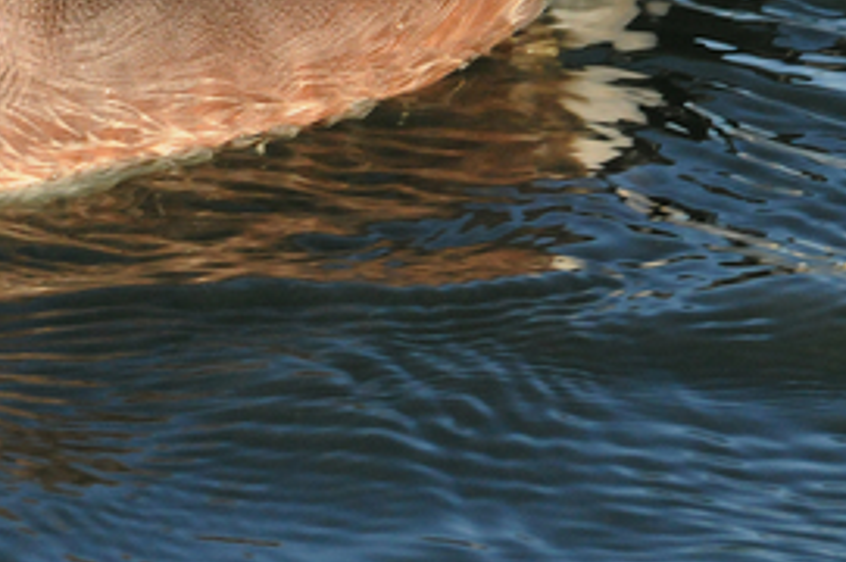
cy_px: 31
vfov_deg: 0.9
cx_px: 30
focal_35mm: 1601
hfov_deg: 1.3
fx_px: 37578
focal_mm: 400
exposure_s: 1/640
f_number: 16
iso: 1600
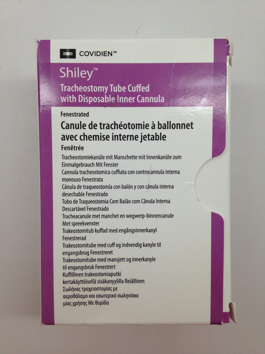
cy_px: 177
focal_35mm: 33
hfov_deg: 42.9
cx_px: 132
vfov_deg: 55.4
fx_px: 337
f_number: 2.4
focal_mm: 4.12
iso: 80
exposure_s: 1/120
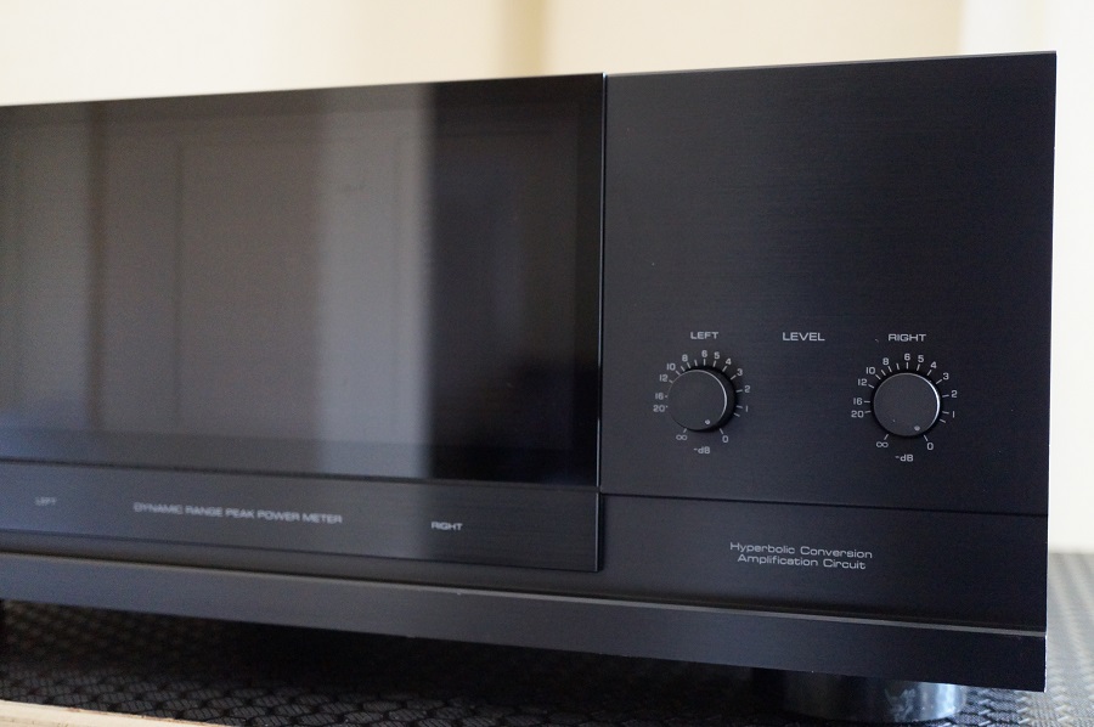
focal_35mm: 45
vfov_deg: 29.8
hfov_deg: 43.6
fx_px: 1366
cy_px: 364
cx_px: 547
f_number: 3.5
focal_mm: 30
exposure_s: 1/60
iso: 2500
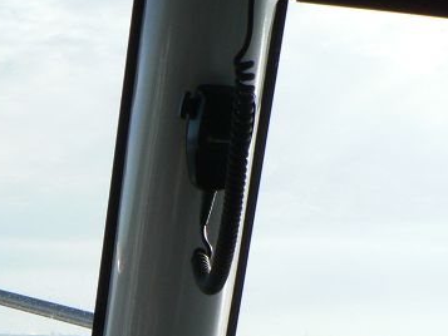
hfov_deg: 15.0
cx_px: 9
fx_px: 1670
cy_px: 495
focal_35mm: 129
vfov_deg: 11.1
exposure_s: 1/400
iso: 80
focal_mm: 6
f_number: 4.5
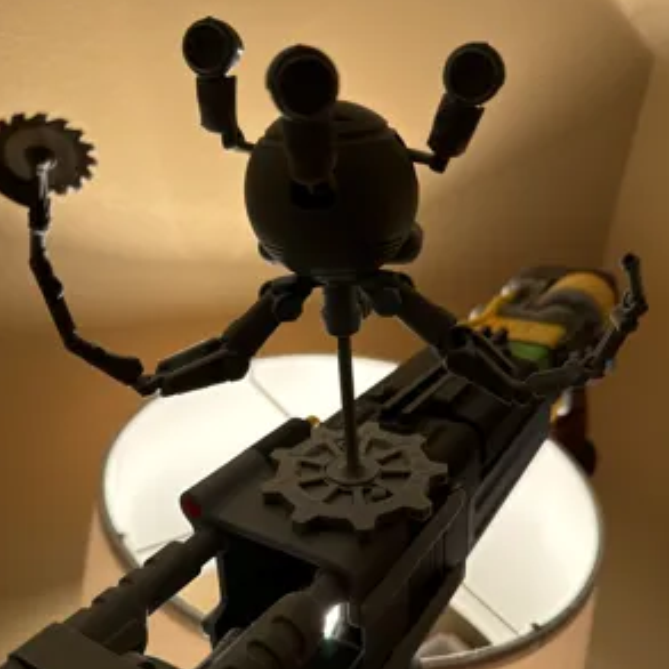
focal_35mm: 29
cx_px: 333
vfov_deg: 55.6
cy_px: 340
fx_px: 634
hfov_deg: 55.6
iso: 200
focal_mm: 6.76
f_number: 1.78
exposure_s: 1/91
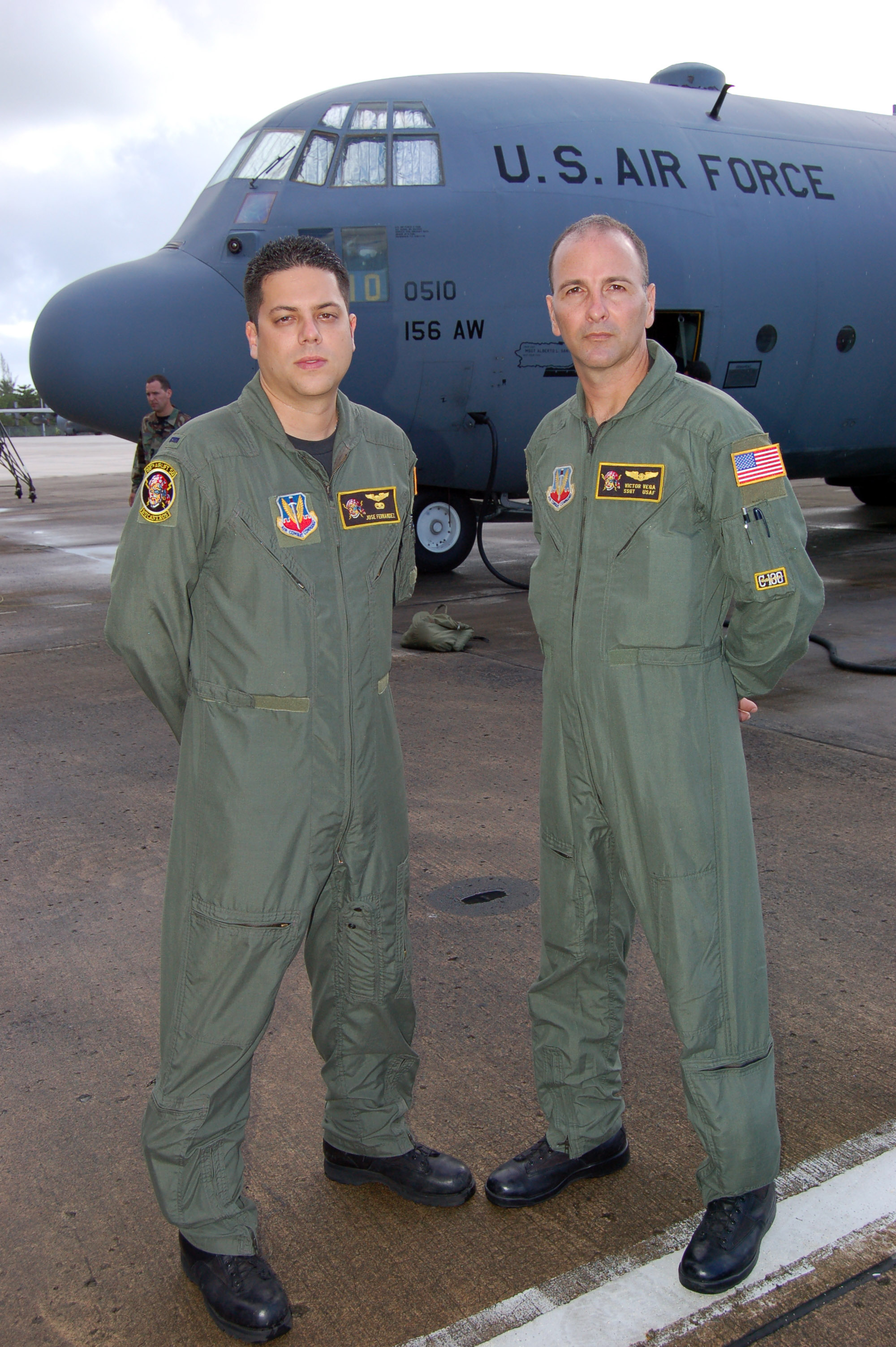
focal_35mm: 34
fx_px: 1290
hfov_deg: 38.3
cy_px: 674
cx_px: 448
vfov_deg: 55.1
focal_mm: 23
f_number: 5.6
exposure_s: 1/500
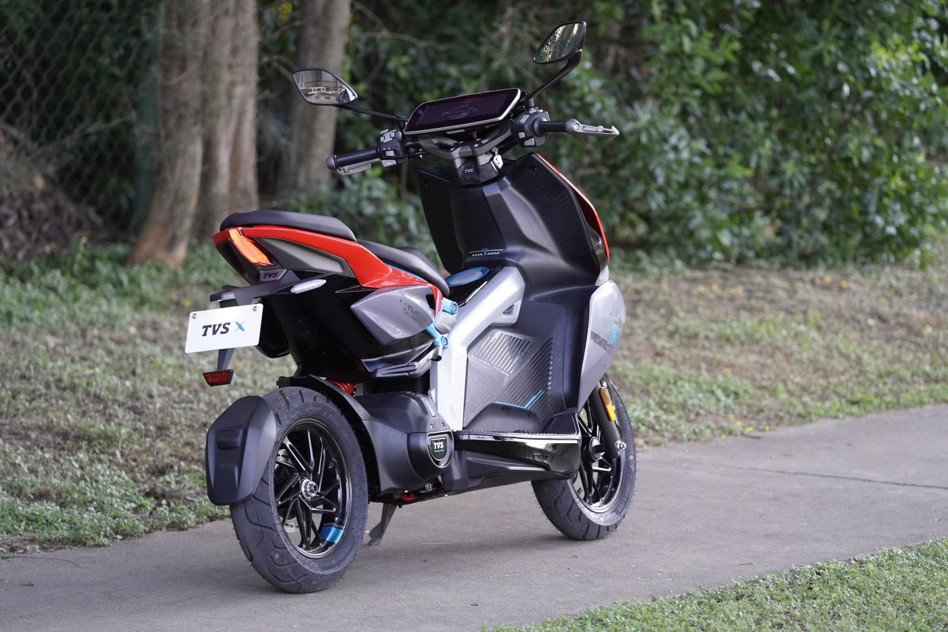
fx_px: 4713
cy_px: 316
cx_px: 474
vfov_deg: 7.7
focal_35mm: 179
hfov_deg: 11.5
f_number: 4
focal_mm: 179
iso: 1000
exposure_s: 1/400
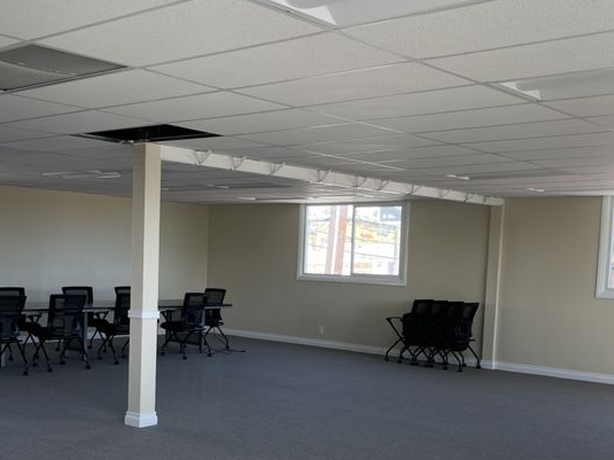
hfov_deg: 52.5
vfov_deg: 40.2
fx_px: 621
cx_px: 270
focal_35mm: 35
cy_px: 305
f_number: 1.6
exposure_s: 1/133
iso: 32
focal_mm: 5.1
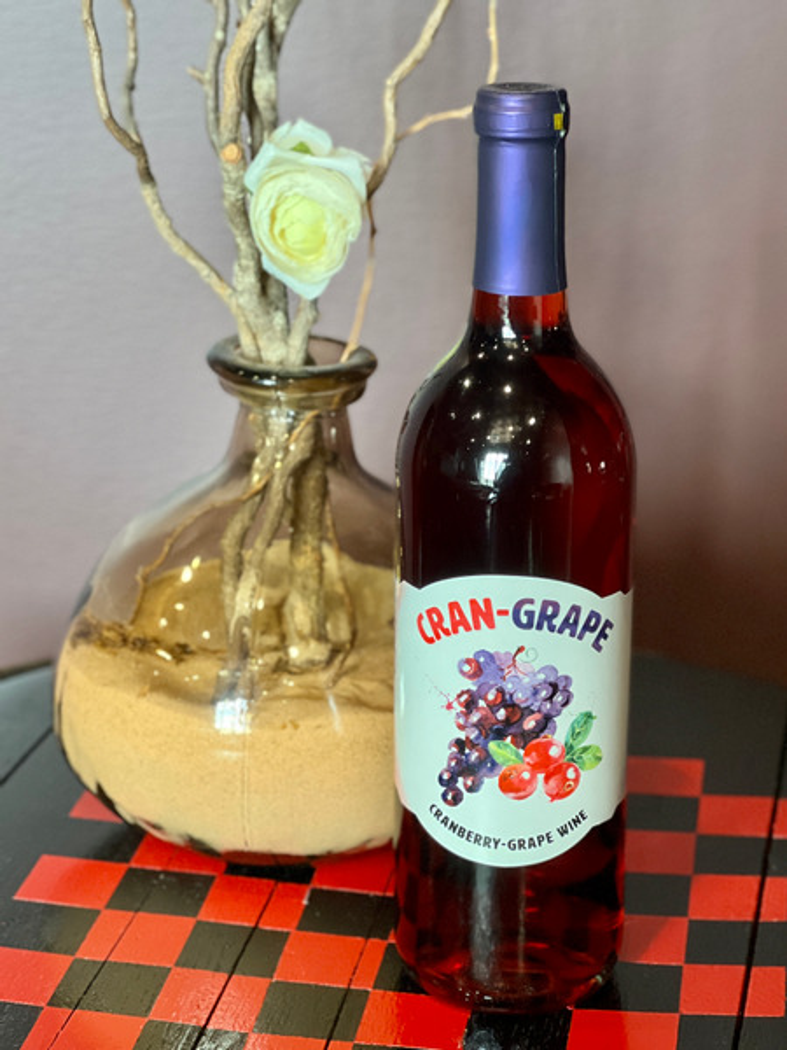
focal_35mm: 77
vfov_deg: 25.3
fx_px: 2334
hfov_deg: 19.1
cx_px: 394
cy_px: 525
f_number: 2.8
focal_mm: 9
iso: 400
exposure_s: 1/40
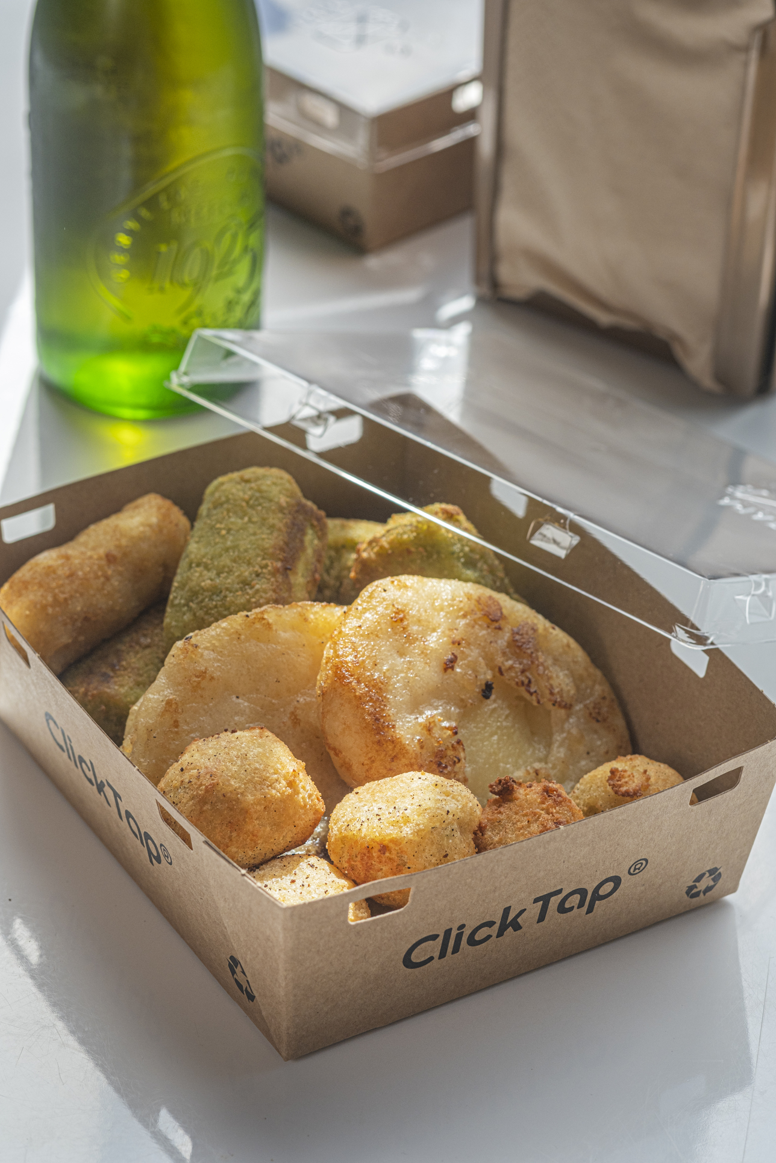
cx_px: 388
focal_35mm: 90
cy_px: 582
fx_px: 2910
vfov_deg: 22.6
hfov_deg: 15.2
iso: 200
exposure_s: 1/500
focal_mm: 60
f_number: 6.4
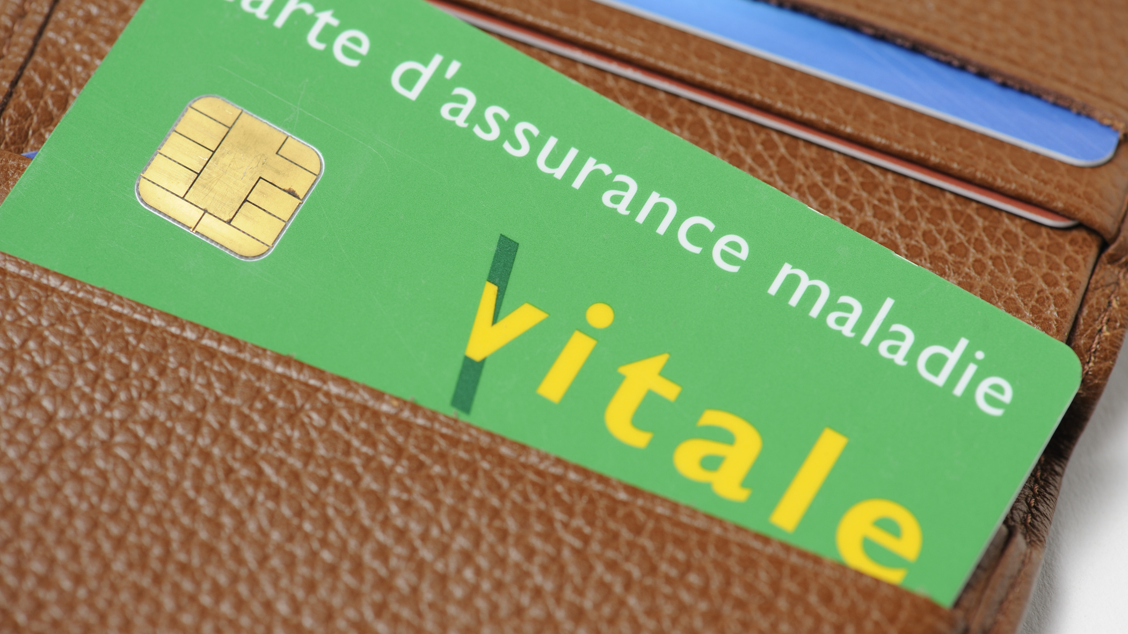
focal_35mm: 111
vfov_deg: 10.9
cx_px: 564
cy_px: 266
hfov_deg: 19.3
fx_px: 3320
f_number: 8
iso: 200
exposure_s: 1/200
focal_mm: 105
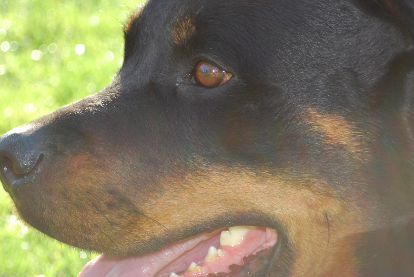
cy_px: 131
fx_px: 1347
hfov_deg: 17.4
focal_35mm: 117
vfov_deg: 11.7
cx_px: 276
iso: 160
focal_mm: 42
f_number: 5.3
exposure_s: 1/125
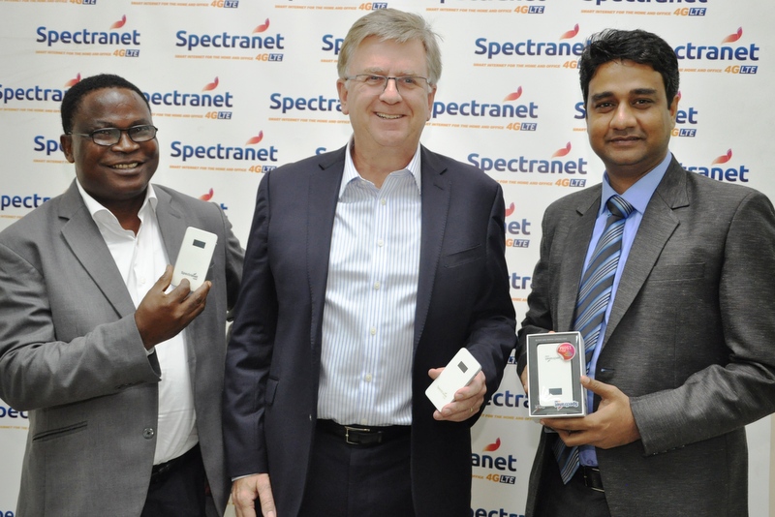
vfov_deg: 31.9
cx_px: 388
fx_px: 904
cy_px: 258
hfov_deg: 46.4
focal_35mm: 42
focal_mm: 28
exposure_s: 1/40
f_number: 4.5
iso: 1000
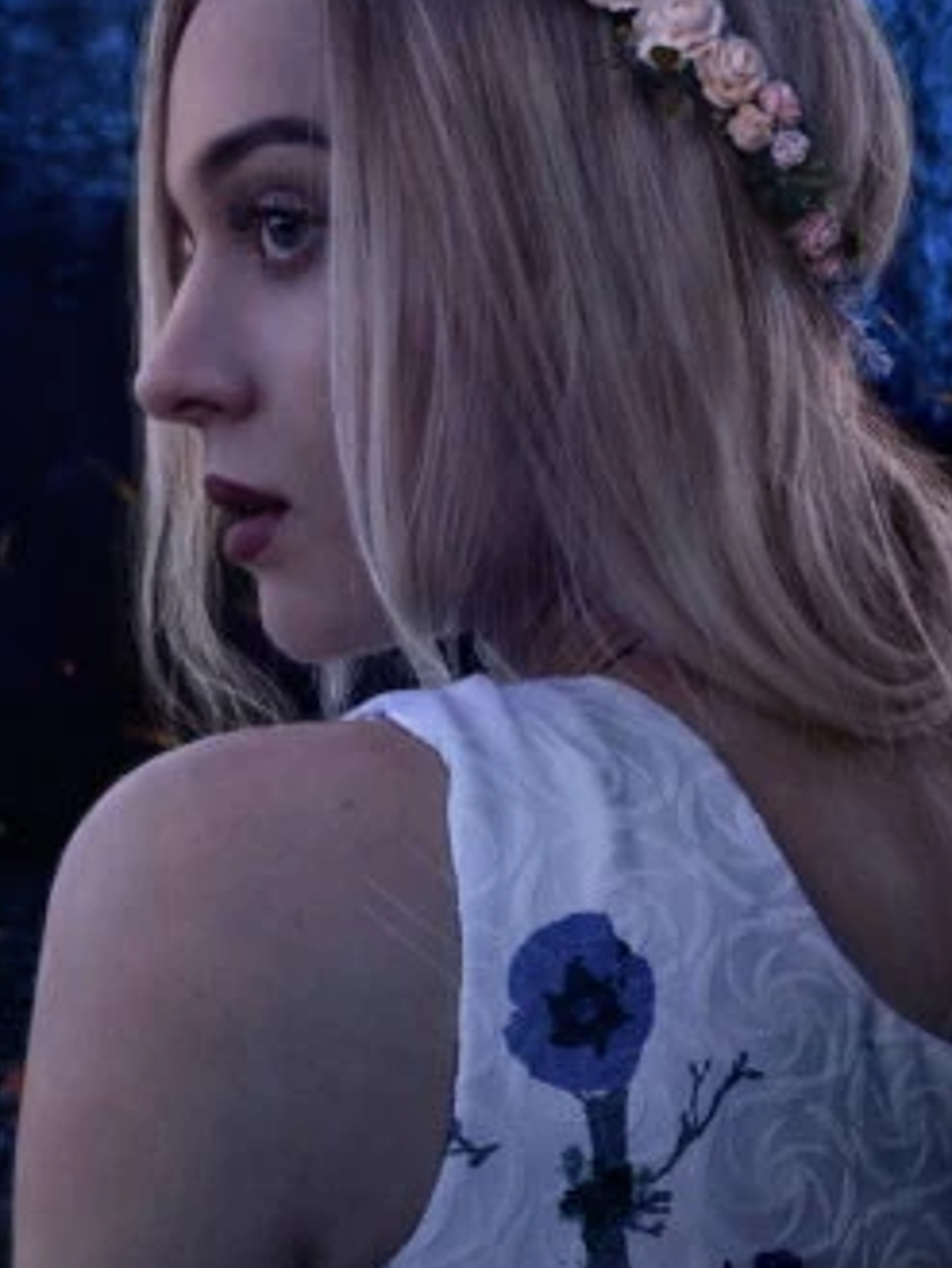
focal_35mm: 71
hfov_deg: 20.7
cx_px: 424
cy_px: 694
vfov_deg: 27.4
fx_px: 2602
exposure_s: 1/50
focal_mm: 36
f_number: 5.6
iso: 400
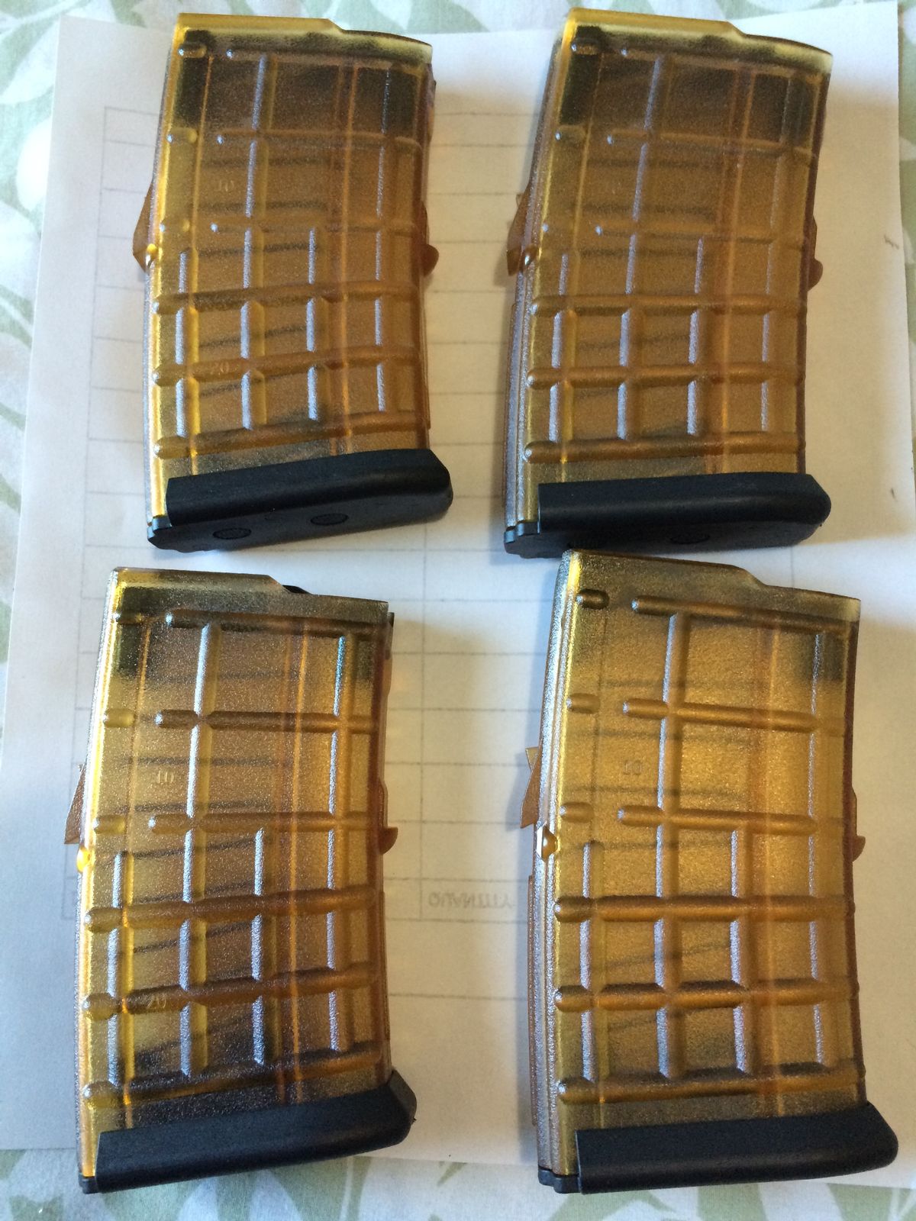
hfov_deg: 48.2
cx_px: 458
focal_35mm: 29
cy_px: 610
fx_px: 1023
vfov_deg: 61.7
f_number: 2.2
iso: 200
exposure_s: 1/30
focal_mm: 4.15
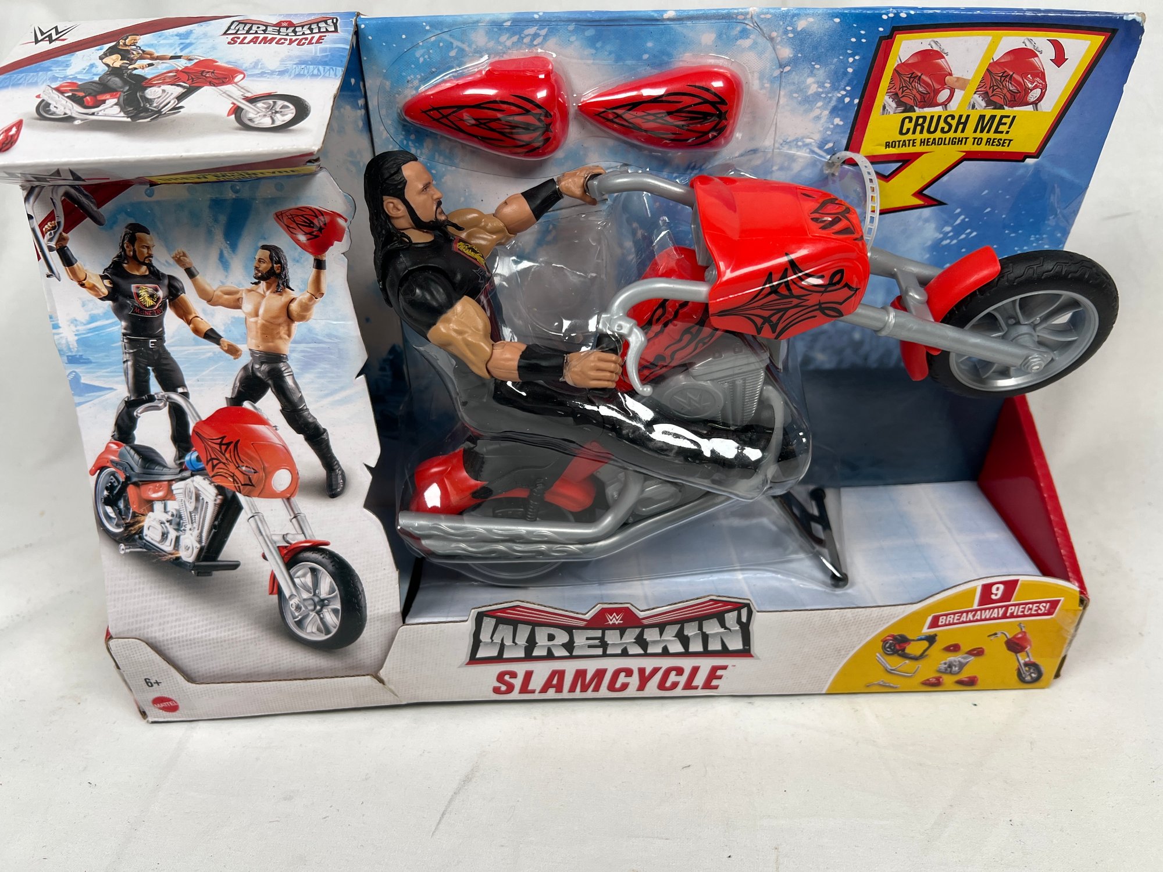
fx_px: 874
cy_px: 436
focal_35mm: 26
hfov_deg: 67.3
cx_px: 582
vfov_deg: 53.1
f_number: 1.5
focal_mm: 5.7
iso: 50
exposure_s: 1/229
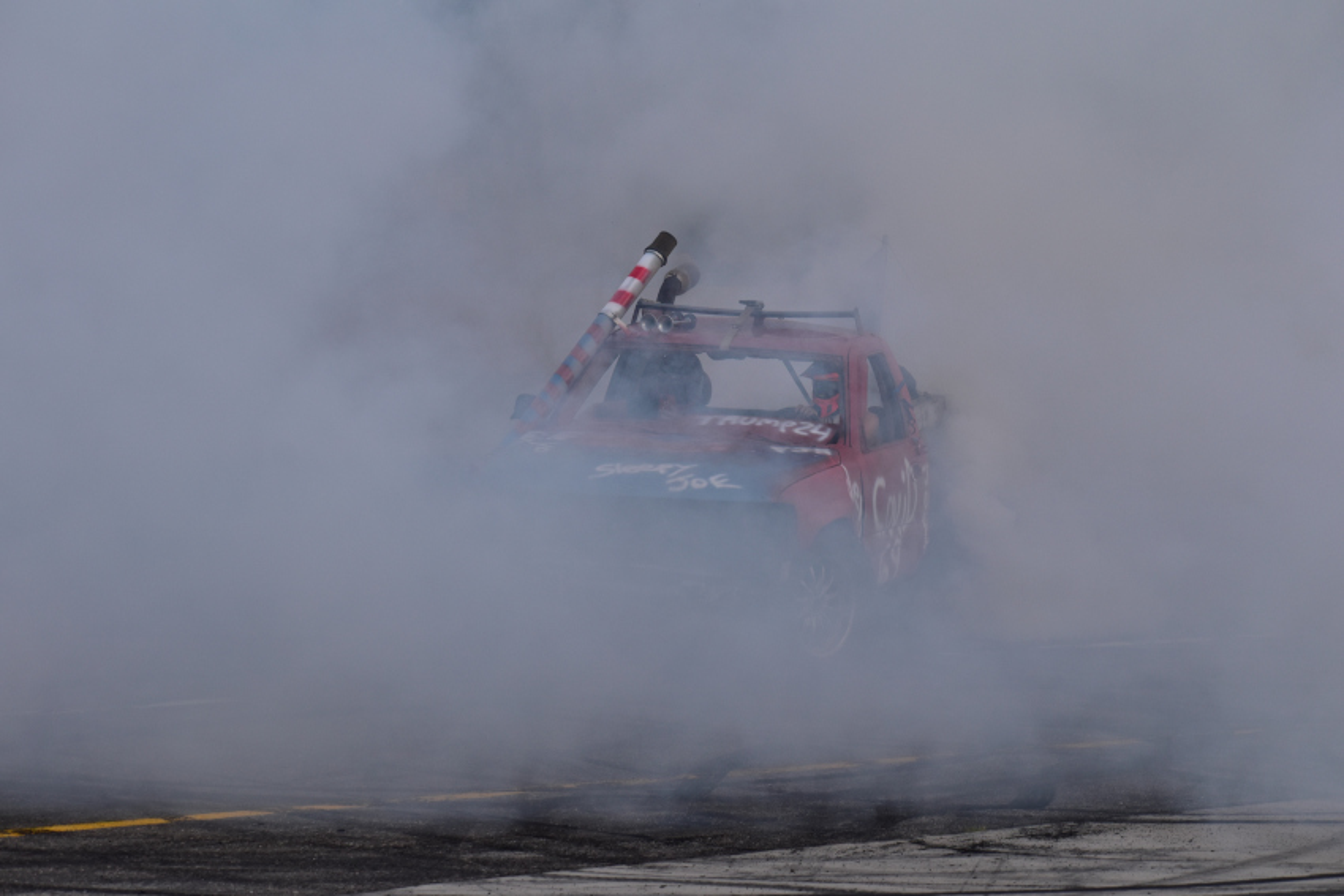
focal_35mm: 142
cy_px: 448
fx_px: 5321
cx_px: 672
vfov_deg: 9.6
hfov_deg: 14.4
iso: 400
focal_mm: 95
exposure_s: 1/400
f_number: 8
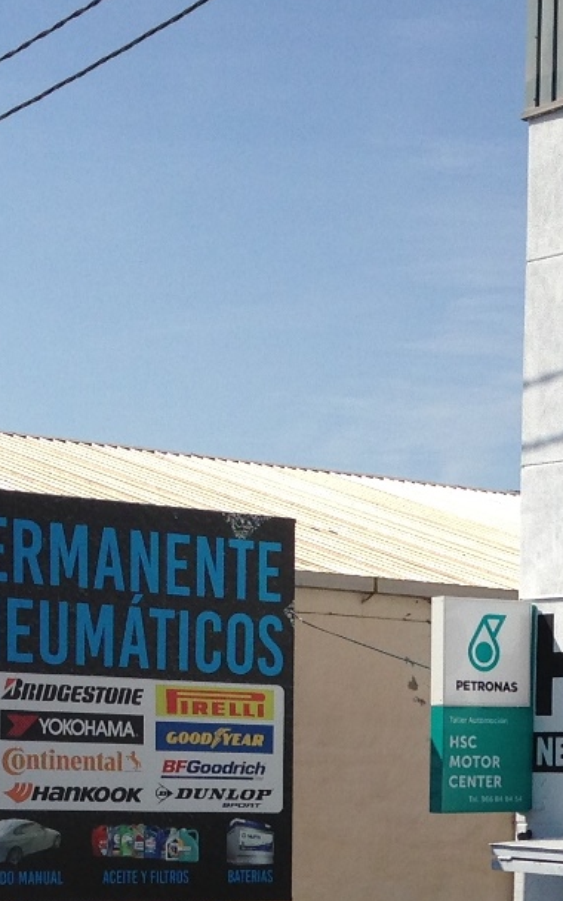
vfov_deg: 18.7
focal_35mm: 107
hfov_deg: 12.0
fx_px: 2627
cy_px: 982
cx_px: 627
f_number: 2.4
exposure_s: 1/2710
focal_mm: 4.12
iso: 50
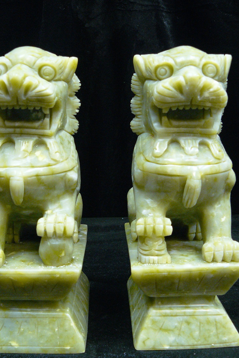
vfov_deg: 47.4
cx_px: 105
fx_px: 408
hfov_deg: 32.6
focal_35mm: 41
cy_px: 185
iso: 200
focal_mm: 6
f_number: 2.8
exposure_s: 1/10
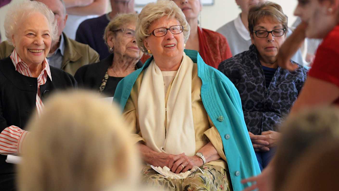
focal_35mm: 308
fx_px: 2767
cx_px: 212
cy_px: 52
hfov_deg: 7.0
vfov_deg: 3.9
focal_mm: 135
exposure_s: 1/320
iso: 2500
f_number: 4
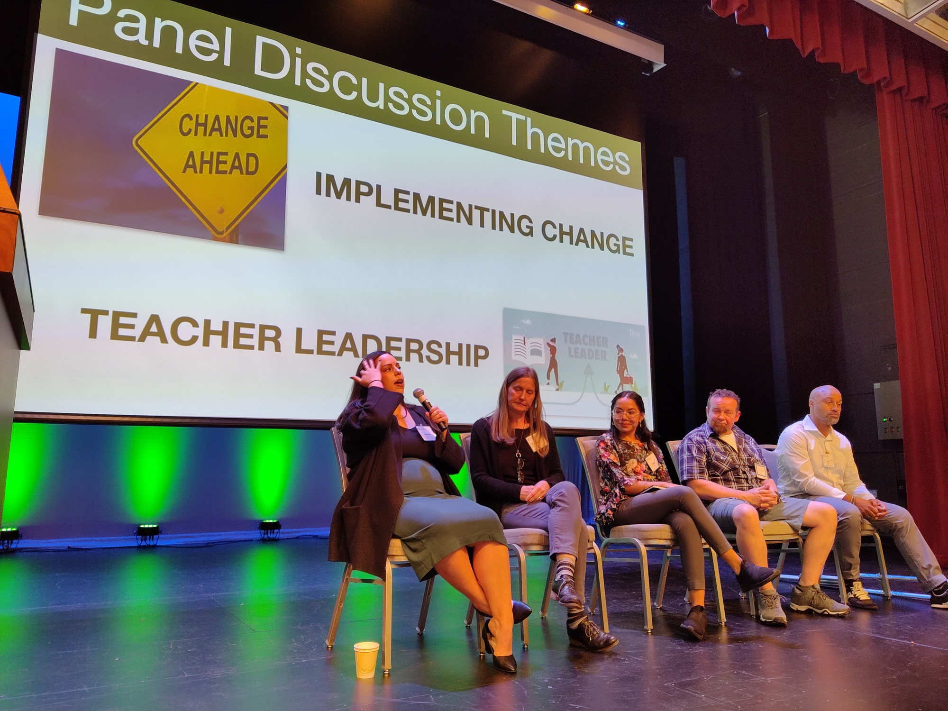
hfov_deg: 65.3
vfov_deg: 51.4
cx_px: 474
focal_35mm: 27
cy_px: 356
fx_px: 739
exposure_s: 1/50
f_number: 1.79
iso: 159
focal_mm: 4.71
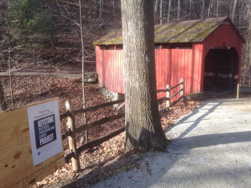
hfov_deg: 55.4
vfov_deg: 42.9
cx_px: 126
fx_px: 239
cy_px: 94
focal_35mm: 33
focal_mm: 4.12
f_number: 2.4
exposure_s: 1/275
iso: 50
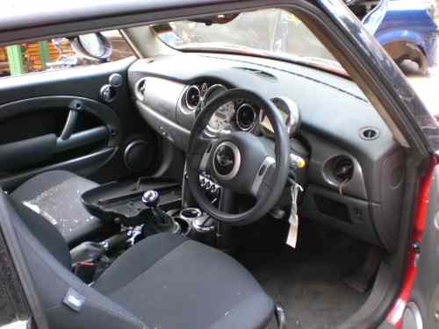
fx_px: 482
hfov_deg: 49.0
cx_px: 220
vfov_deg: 37.7
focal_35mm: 38
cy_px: 164
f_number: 3.1
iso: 200
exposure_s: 1/50
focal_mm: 6.3
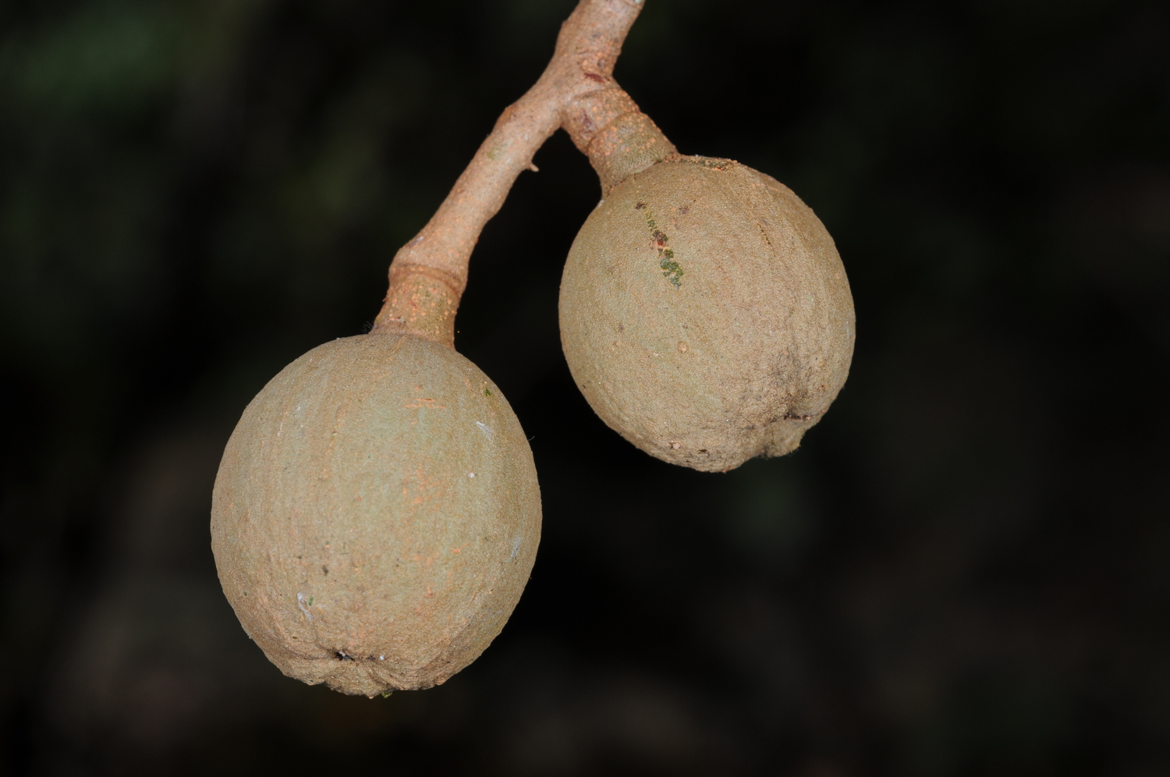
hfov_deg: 22.6
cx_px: 585
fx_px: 2921
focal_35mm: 90
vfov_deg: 15.1
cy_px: 388
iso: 200
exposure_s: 1/60
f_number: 16
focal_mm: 60
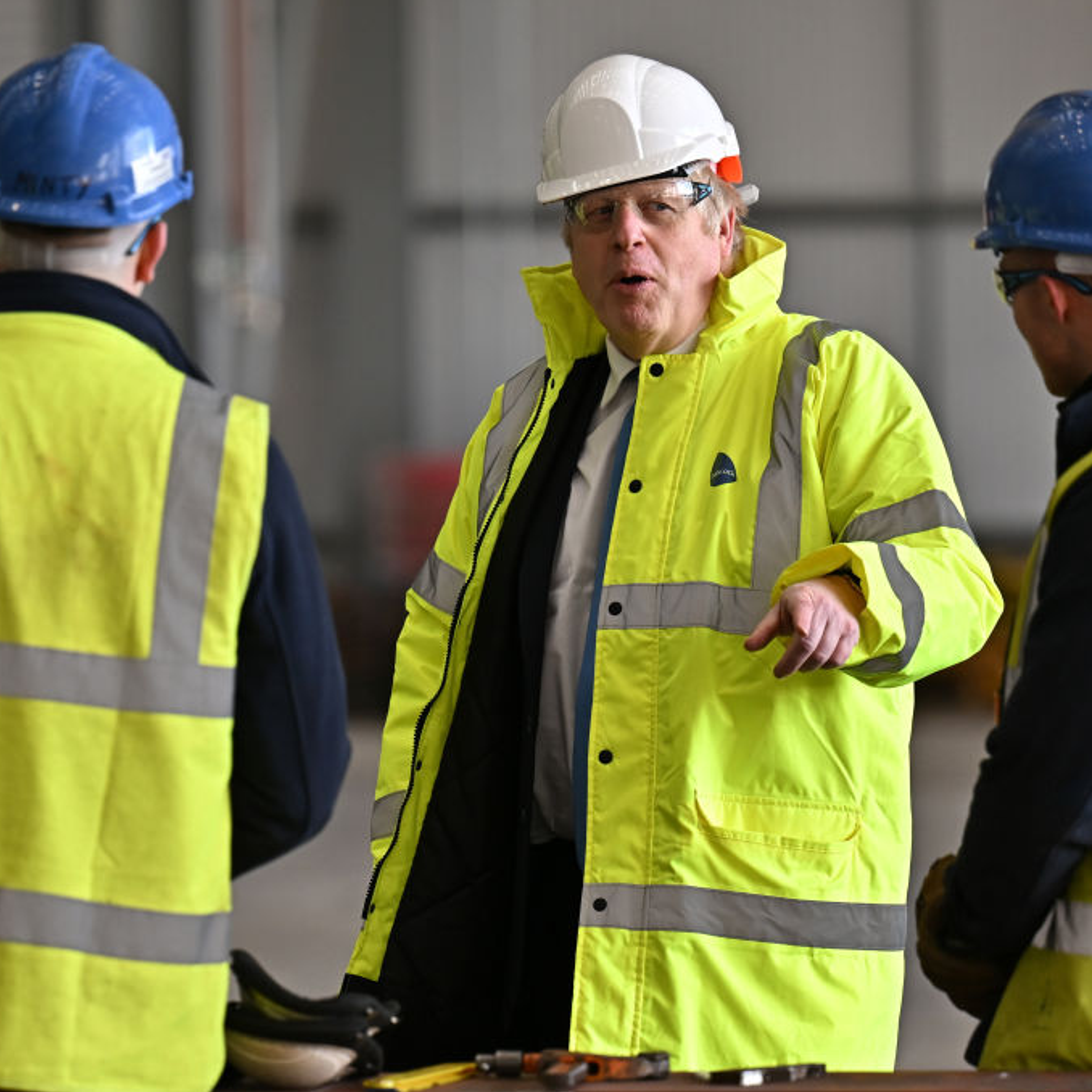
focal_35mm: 199
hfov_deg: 8.8
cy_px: 544
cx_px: 685
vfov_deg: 8.8
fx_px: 7102
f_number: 2.8
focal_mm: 155
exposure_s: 1/800
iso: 400
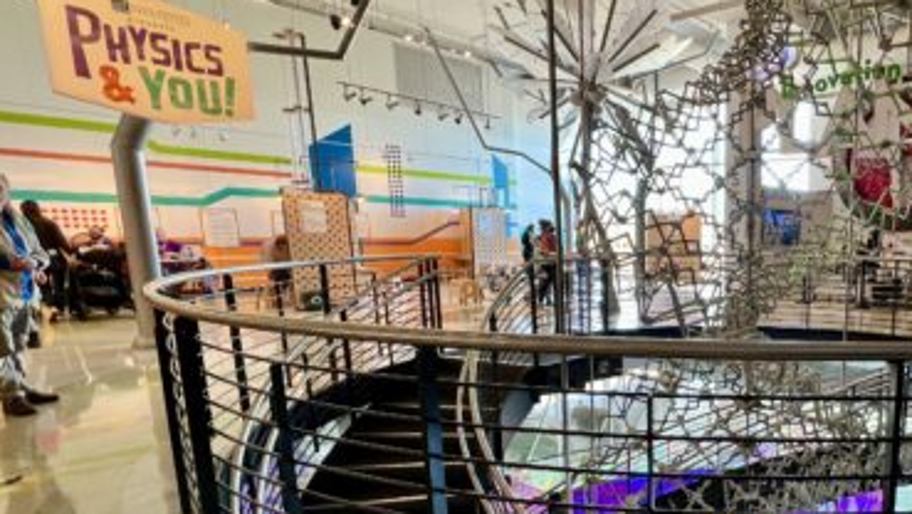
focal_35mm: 23
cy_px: 348
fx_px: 556
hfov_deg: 70.6
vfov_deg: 48.6
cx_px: 734
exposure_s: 1/120
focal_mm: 1.57
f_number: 1.8
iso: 160
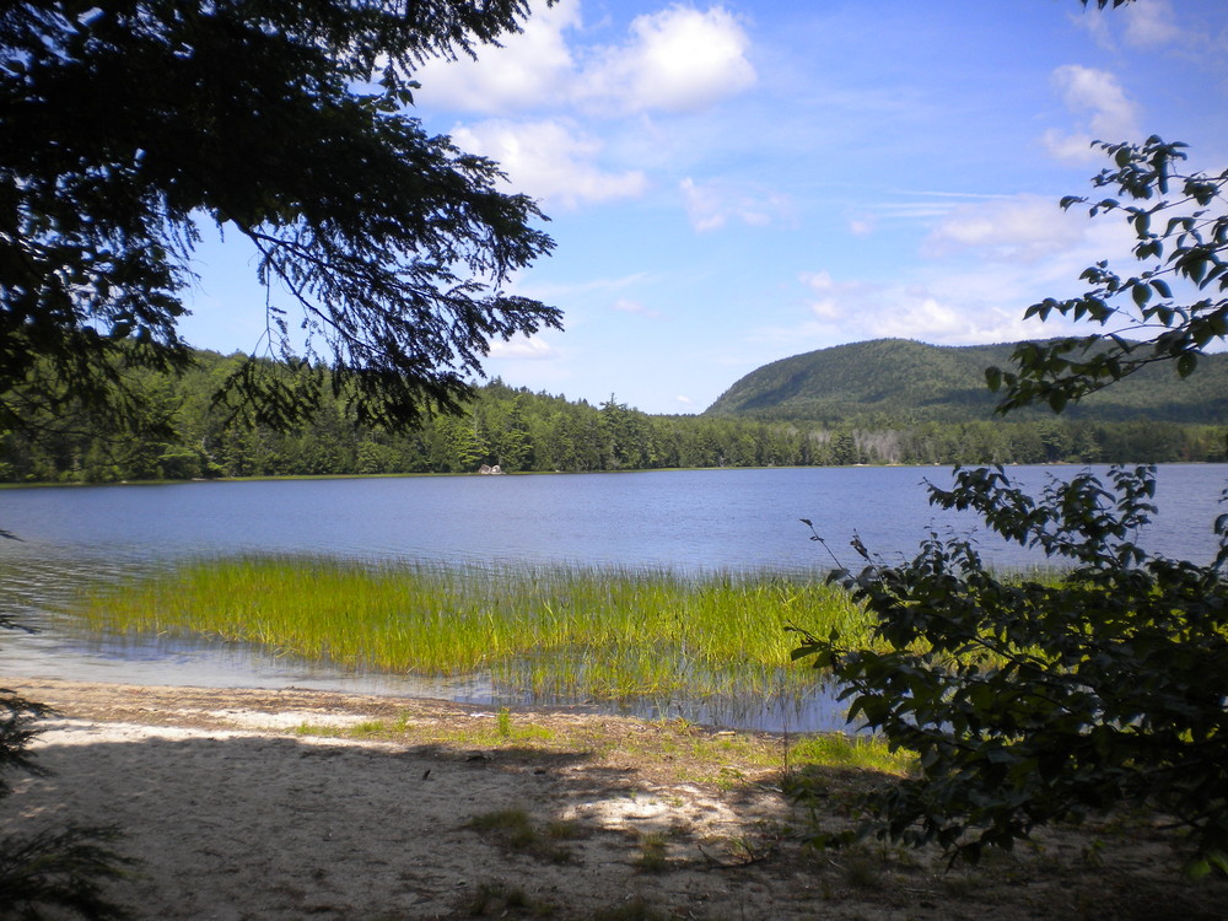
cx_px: 614
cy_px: 460
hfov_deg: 52.6
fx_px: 1242
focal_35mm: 35
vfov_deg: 40.7
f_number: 4.6
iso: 80
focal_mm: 6.3
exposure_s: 1/563
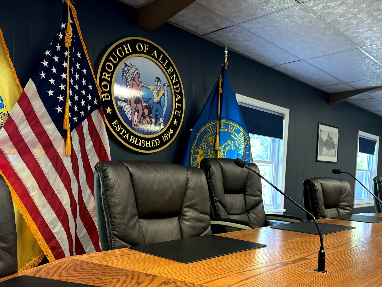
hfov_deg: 71.6
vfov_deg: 56.8
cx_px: 191
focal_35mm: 24
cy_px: 144
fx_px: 265
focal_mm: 6.76
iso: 320
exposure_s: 1/60
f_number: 1.78
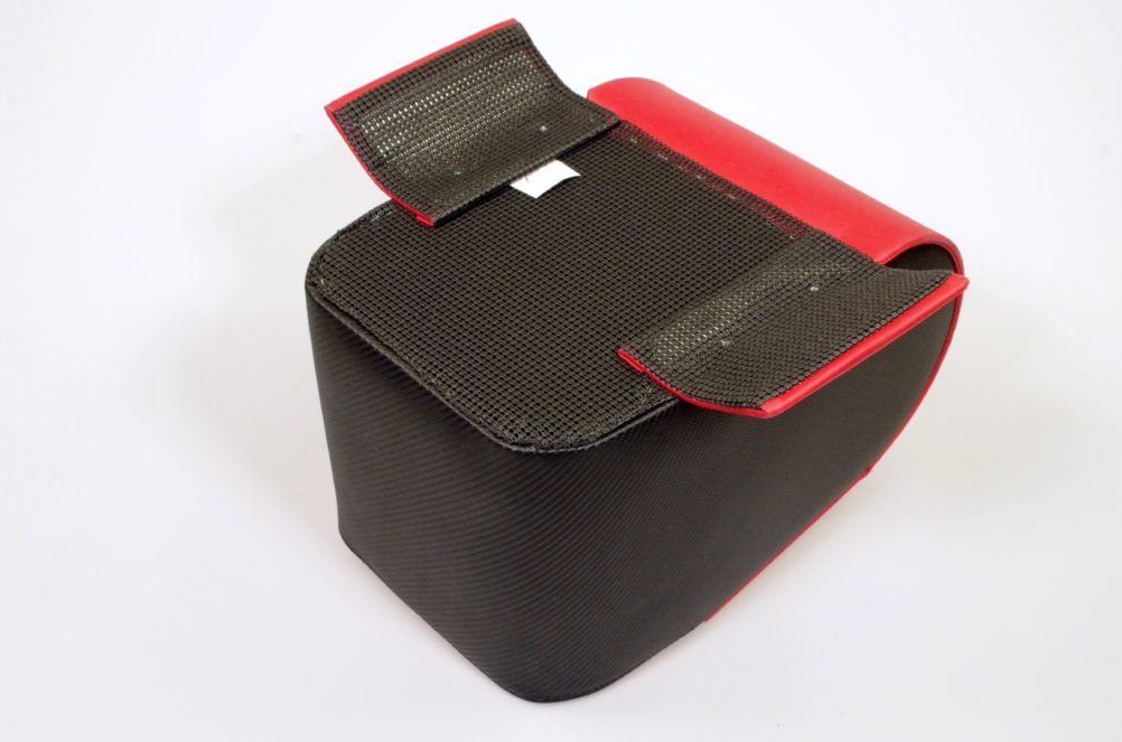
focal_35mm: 46
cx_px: 570
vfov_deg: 29.1
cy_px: 366
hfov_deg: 42.8
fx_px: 1430
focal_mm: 30
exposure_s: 1/60
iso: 3200
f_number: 9
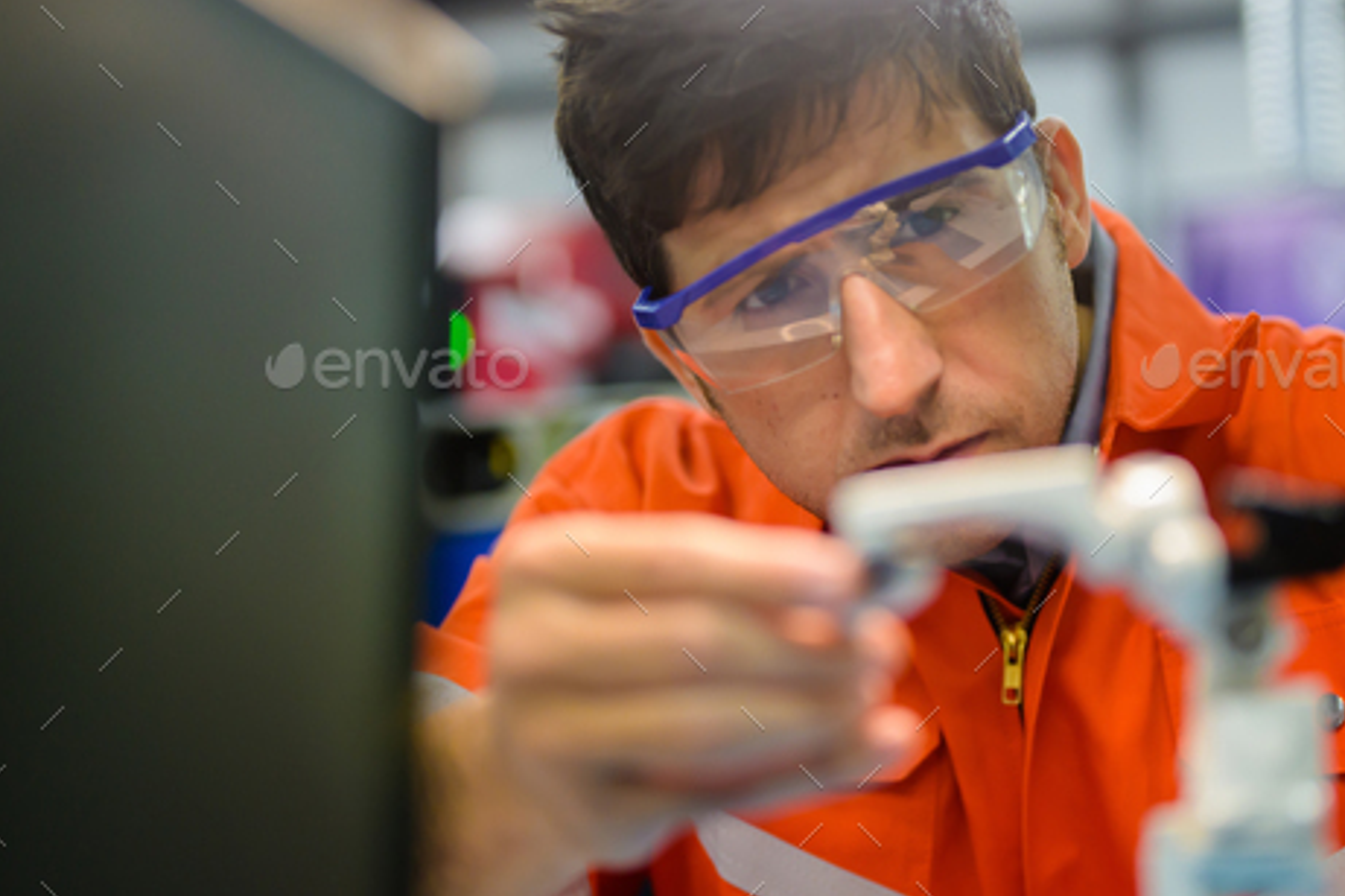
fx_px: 2390
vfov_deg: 21.2
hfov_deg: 31.3
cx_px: 826
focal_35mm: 64
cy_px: 503
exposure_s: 1/320
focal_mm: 50
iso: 1100
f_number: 1.8
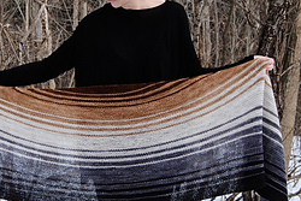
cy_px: 102
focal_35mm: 69
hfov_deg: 28.9
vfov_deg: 19.8
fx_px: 577
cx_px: 88
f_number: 6.3
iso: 100
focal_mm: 18
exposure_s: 1/160
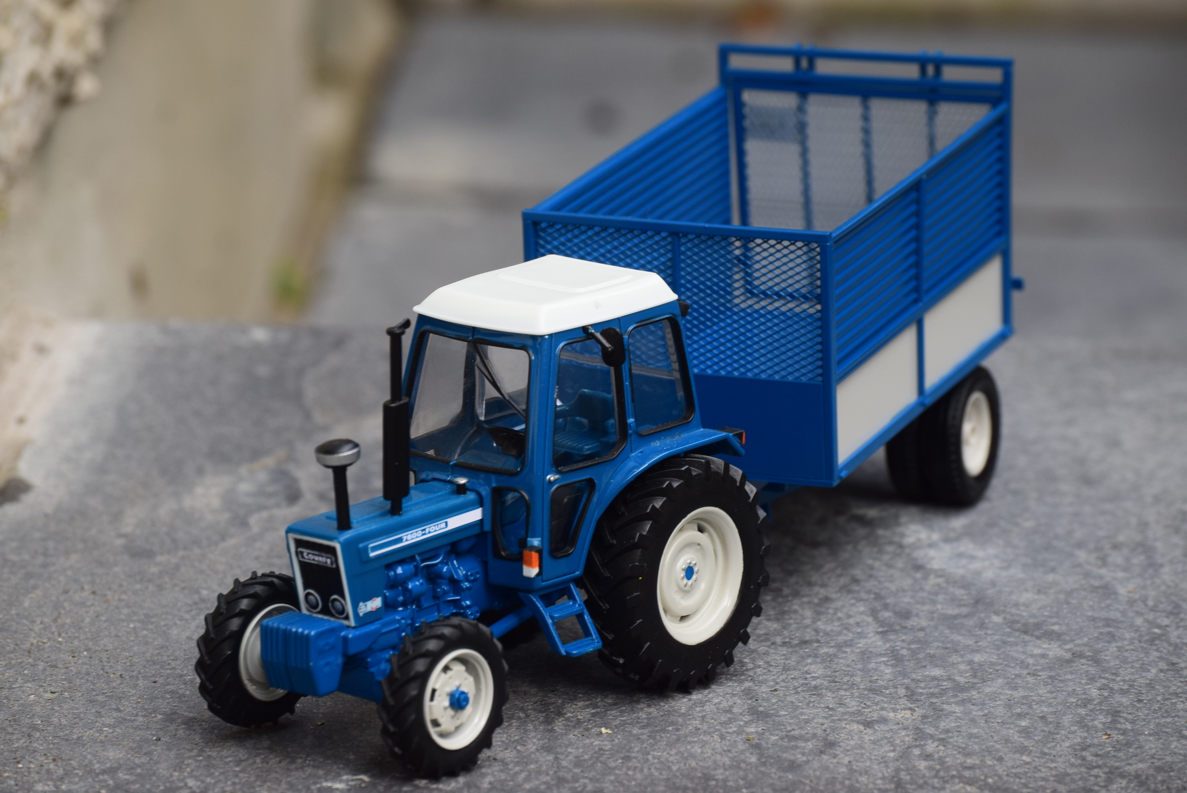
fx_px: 4950
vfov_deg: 9.2
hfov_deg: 13.7
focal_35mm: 150
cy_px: 396
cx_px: 594
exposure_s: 1/125
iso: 450
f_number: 9
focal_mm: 100
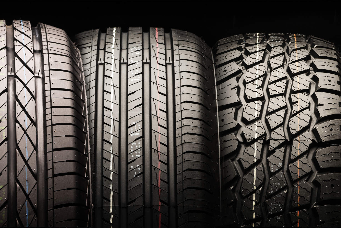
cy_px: 114
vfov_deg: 15.2
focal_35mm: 90
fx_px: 852
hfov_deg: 22.6
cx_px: 170
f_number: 16
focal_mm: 90
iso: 100
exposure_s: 1/200
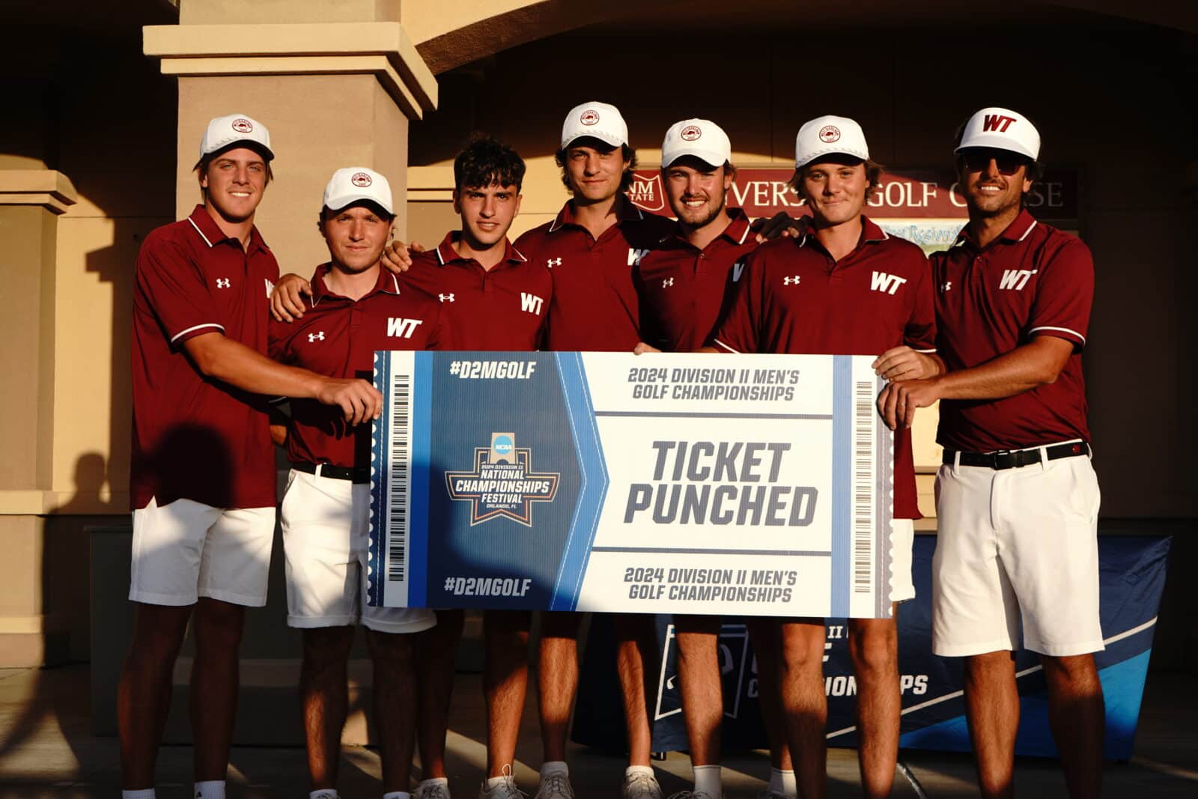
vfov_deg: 25.5
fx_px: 1764
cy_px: 400
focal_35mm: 53
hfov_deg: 37.5
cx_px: 599
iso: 100
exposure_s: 1/250
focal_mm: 53
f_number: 8
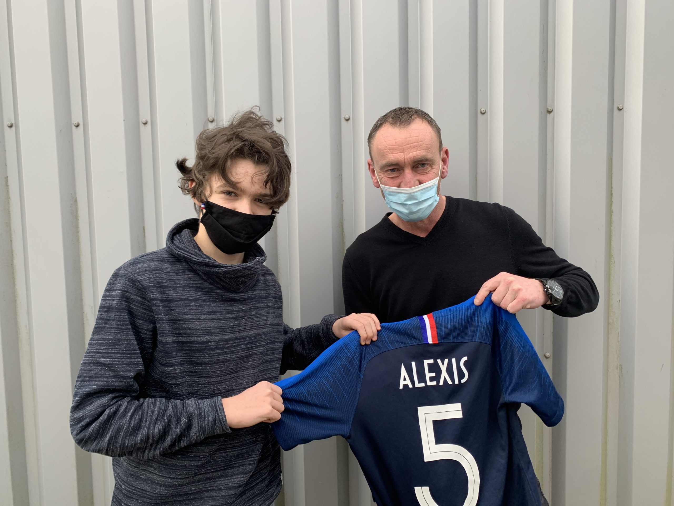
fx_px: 506
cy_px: 253
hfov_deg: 67.3
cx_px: 337
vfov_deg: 53.1
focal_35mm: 26
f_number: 1.8
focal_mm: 4.25
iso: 32
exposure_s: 1/121
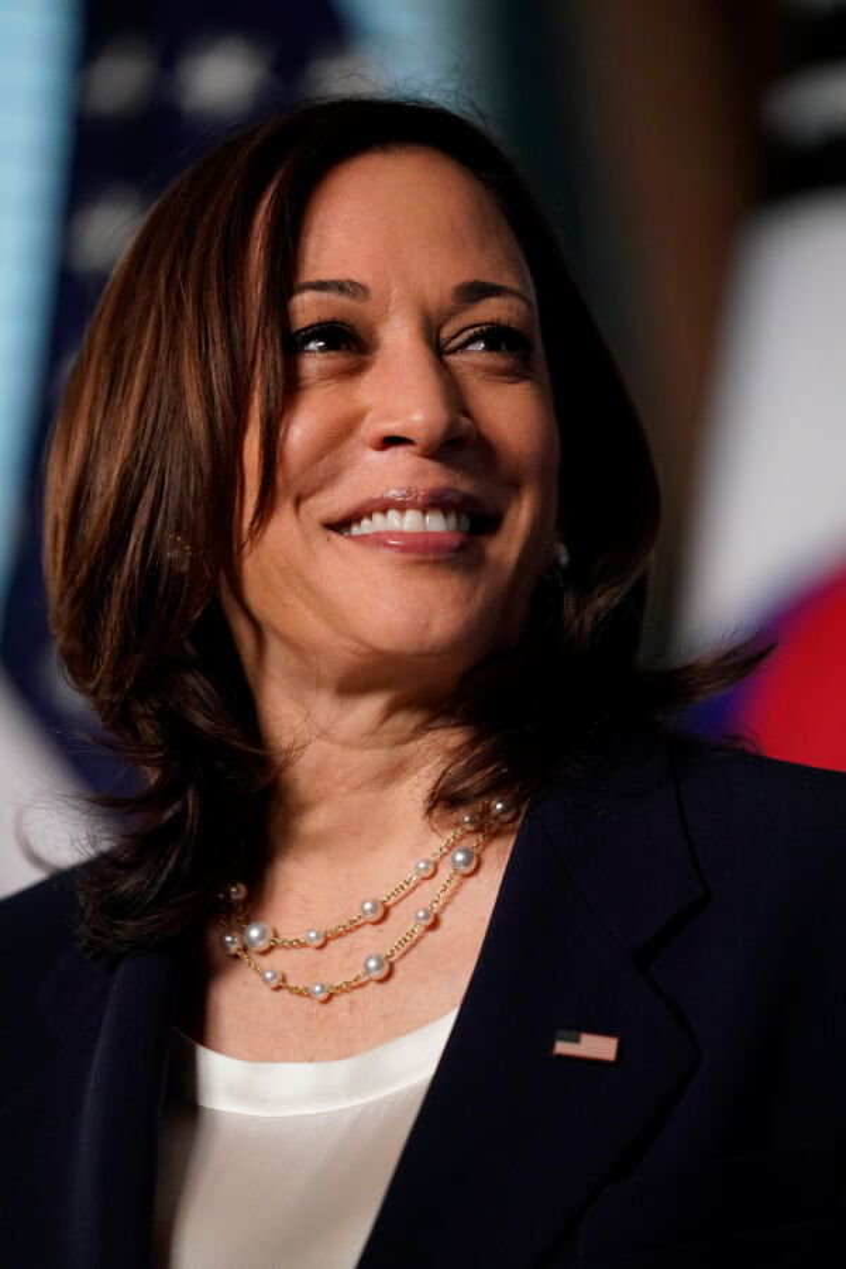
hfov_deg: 6.9
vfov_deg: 10.3
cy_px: 634
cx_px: 423
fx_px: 7049
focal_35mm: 200
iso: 4000
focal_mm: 200
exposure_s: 1/500
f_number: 2.8
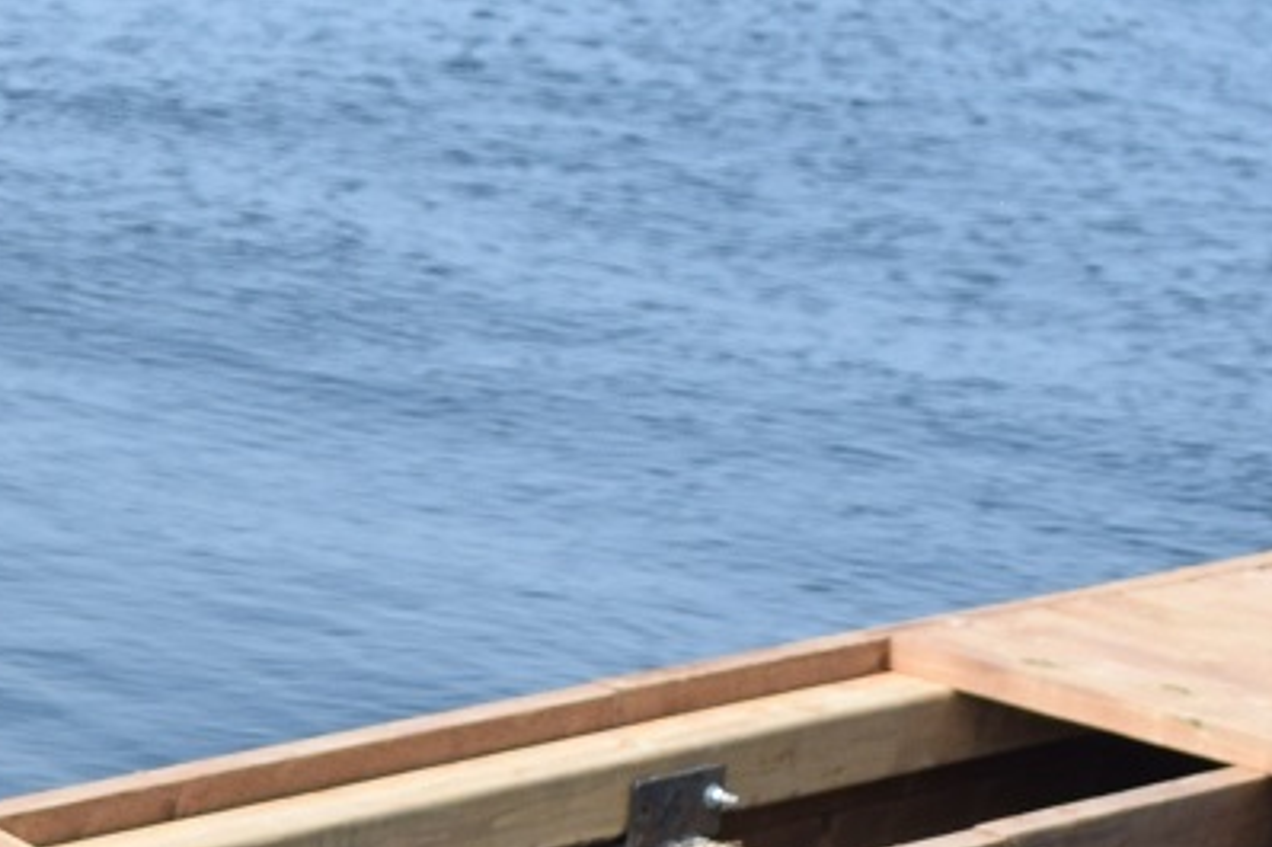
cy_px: 1565
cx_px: -380
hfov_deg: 12.0
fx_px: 5863
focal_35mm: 166
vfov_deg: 8.0
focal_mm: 22
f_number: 8
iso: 200
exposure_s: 1/250
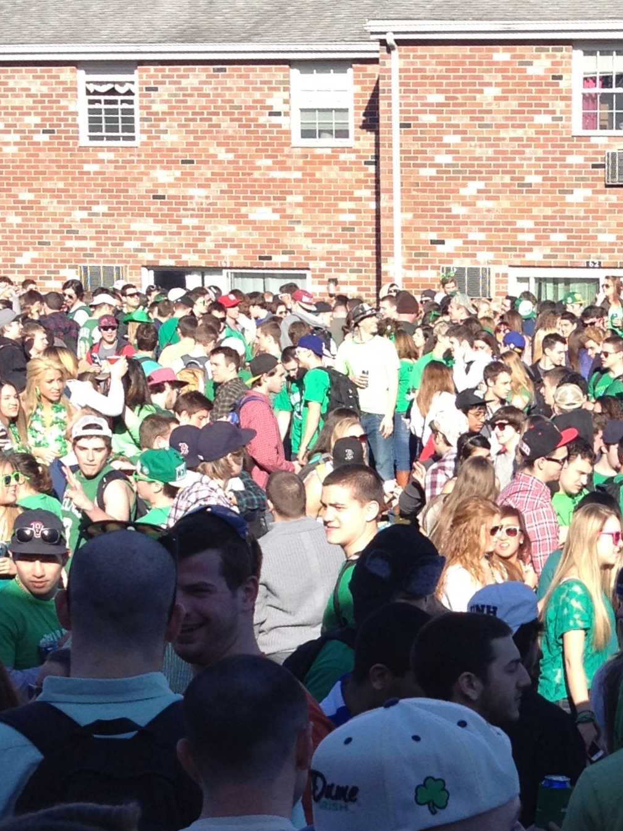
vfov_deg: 22.7
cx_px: 682
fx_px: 2040
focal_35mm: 85
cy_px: 671
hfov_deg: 16.8
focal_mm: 4.28
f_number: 2.4
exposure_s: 1/836
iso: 50
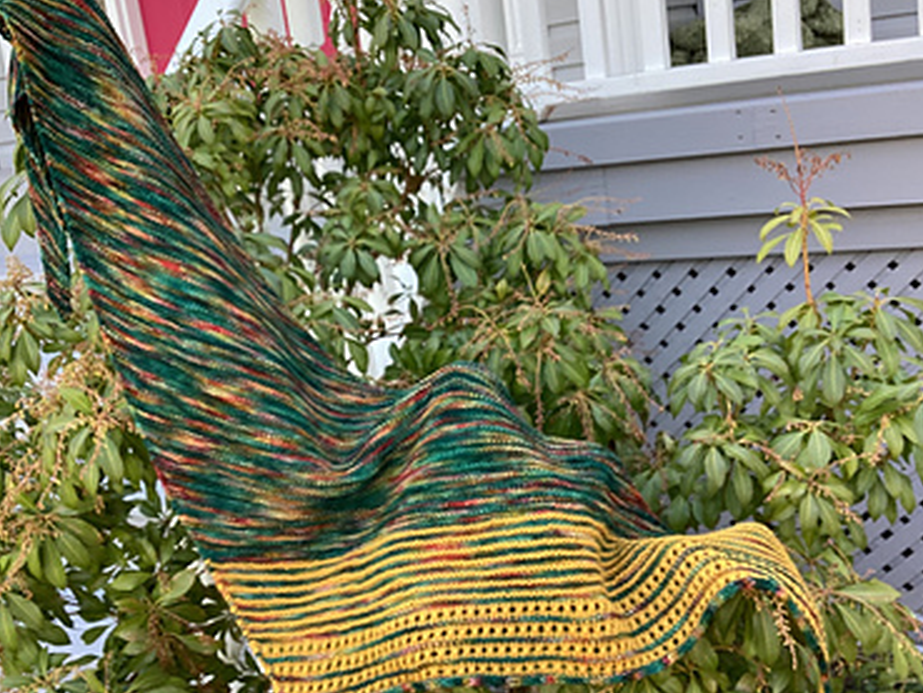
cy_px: 349
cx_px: 395
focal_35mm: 42
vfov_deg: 34.4
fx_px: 1120
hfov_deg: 44.7
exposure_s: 1/120
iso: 40
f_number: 2.4
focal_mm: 3.3
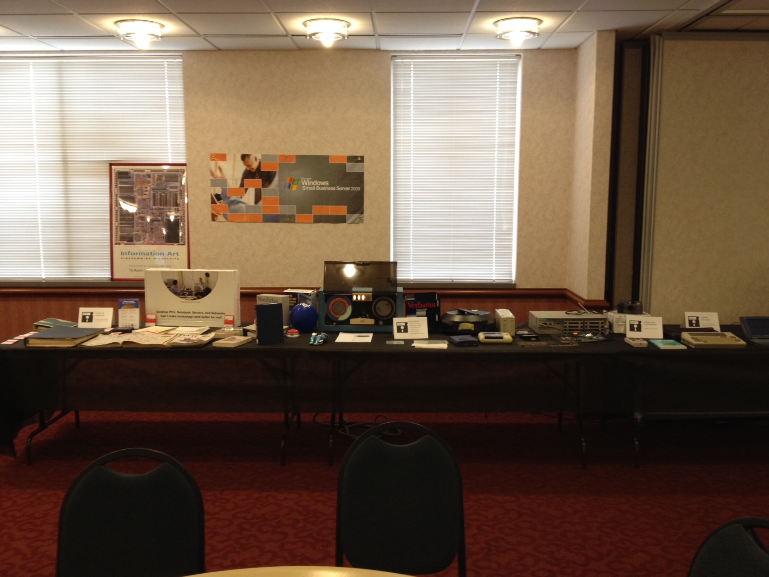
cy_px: 288
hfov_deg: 52.6
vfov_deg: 40.7
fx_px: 778
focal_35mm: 35
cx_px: 384
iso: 100
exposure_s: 1/20
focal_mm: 4.28
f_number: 2.4
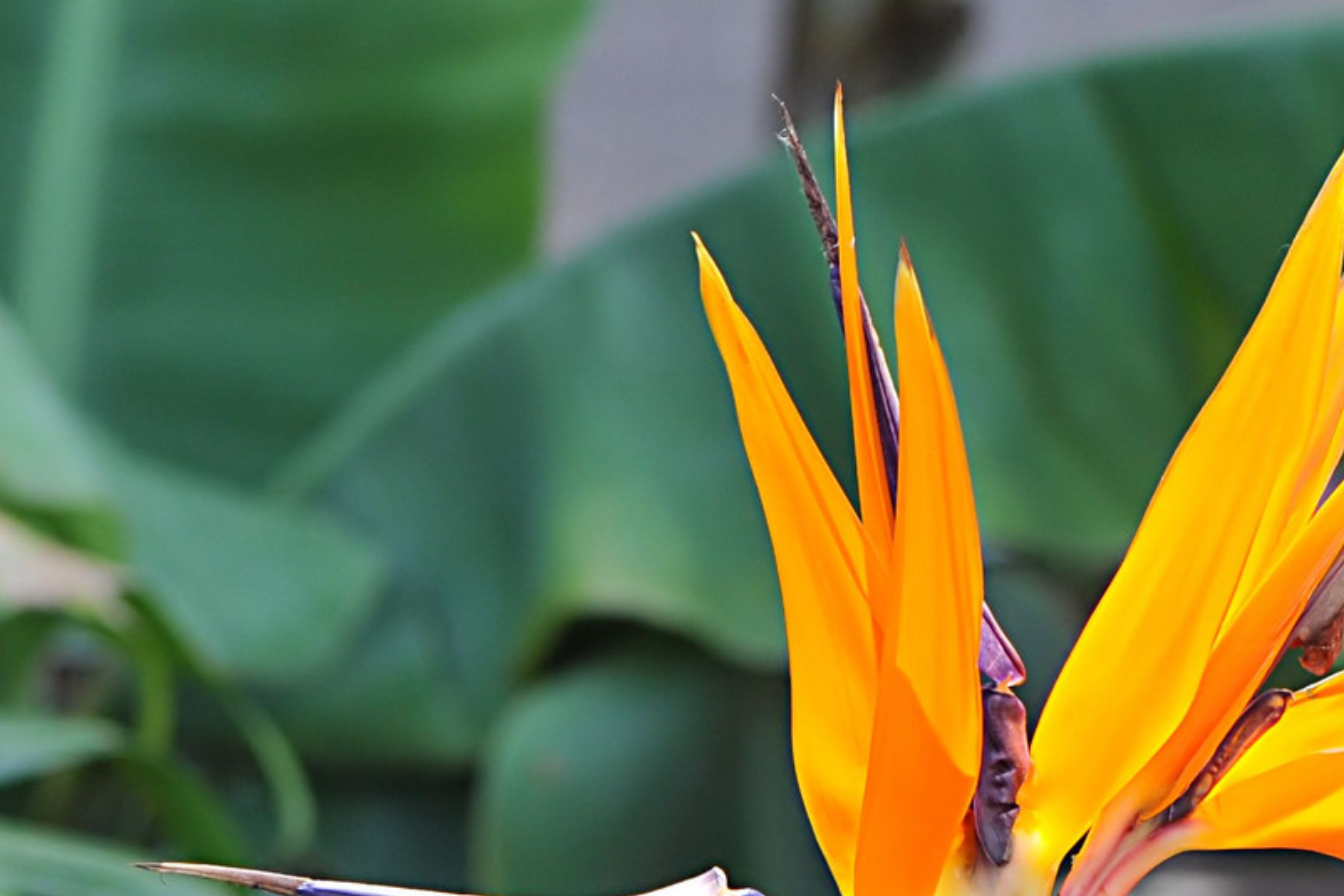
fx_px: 11874
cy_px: 784
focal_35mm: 318
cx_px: 739
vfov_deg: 4.3
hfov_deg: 6.5
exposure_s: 1/250
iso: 400
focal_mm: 105
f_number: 8
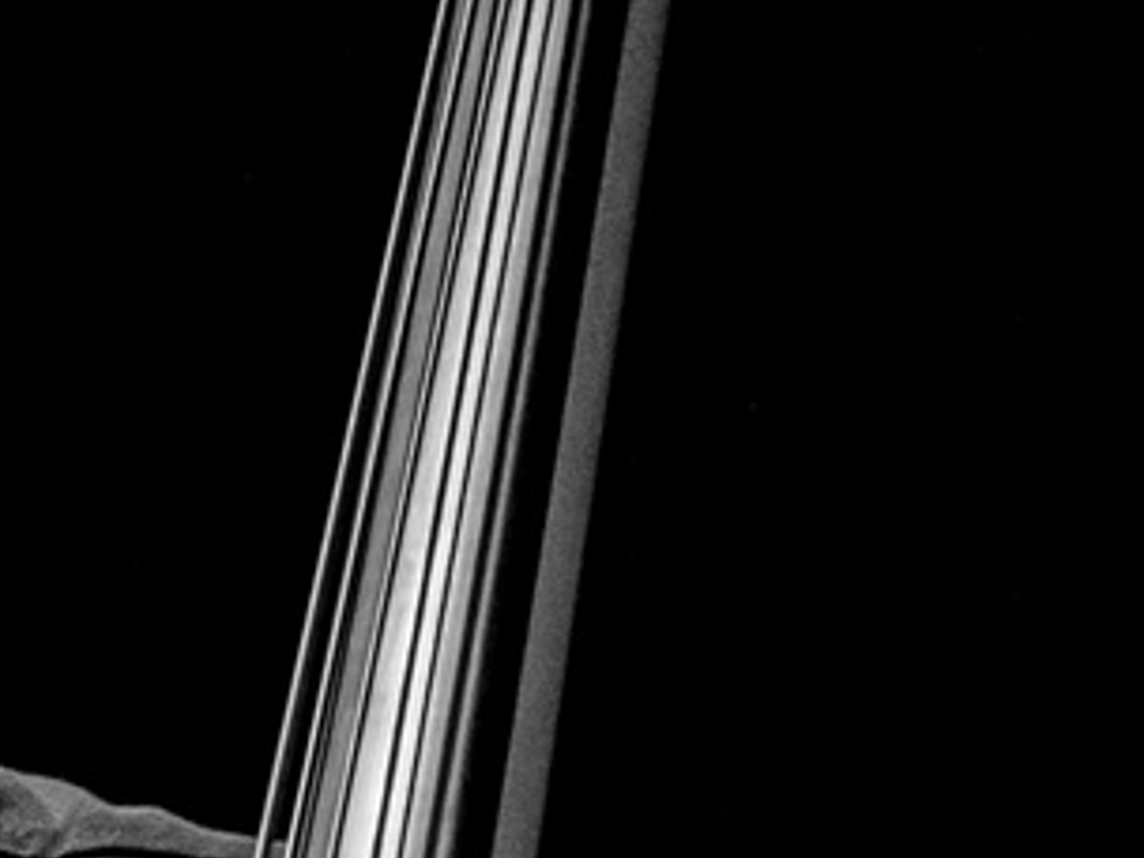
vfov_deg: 1.6
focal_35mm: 948
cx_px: -630
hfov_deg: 2.1
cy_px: 1863
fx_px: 31330
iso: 3200
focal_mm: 185
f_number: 2.8
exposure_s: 1/160
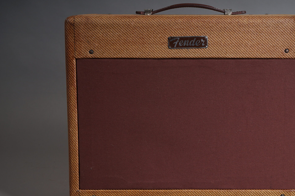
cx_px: 185
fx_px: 459
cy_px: 113
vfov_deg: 24.1
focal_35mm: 56
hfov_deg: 35.5
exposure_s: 1/160
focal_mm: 42
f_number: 8
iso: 160
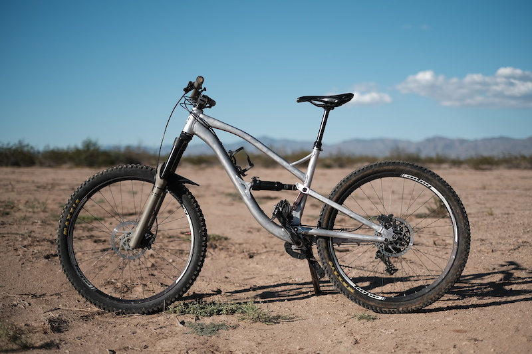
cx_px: 266
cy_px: 177
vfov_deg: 25.5
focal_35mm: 53
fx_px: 783
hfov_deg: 37.5
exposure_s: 1/8000
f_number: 1.4
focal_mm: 35
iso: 80
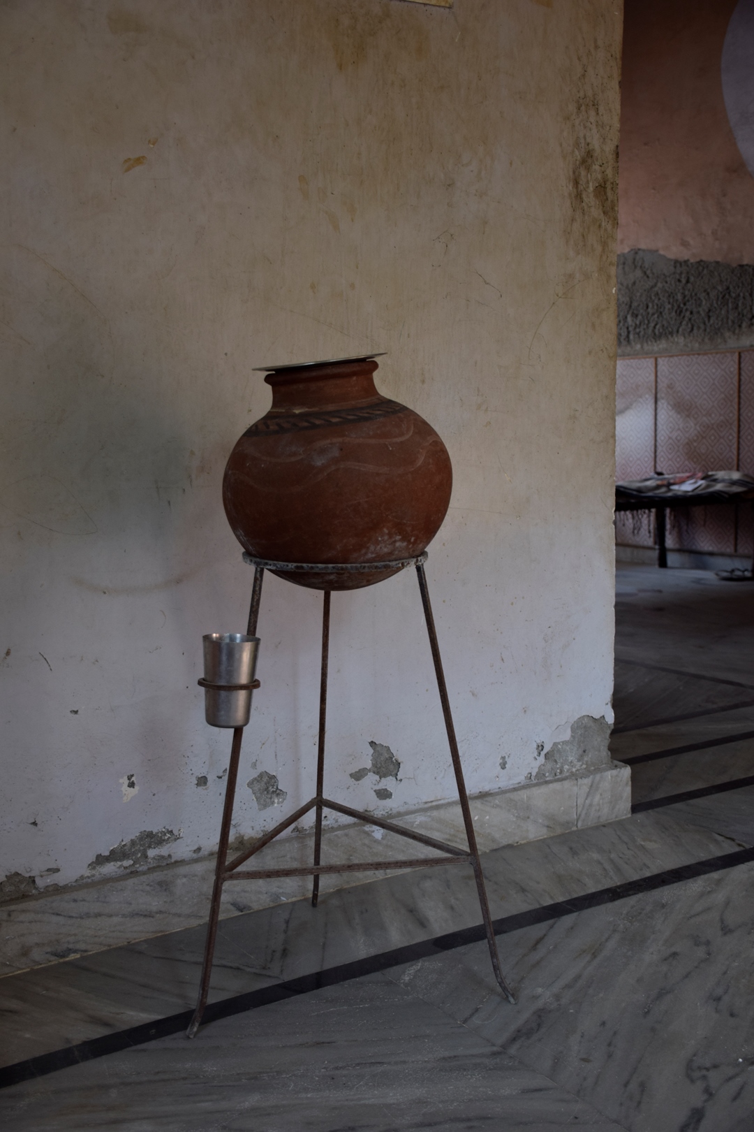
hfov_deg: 33.0
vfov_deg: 47.9
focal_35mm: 40
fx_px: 1272
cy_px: 566
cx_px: 377
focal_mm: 27
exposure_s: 1/60
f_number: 4
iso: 400
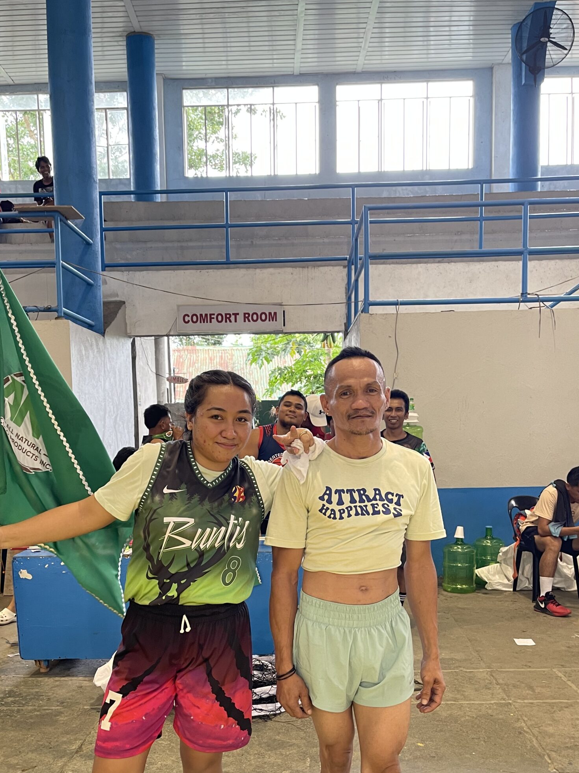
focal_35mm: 34
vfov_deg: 53.4
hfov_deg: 41.7
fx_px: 758
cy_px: 478
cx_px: 258
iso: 80
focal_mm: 5.1
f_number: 1.6
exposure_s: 1/60
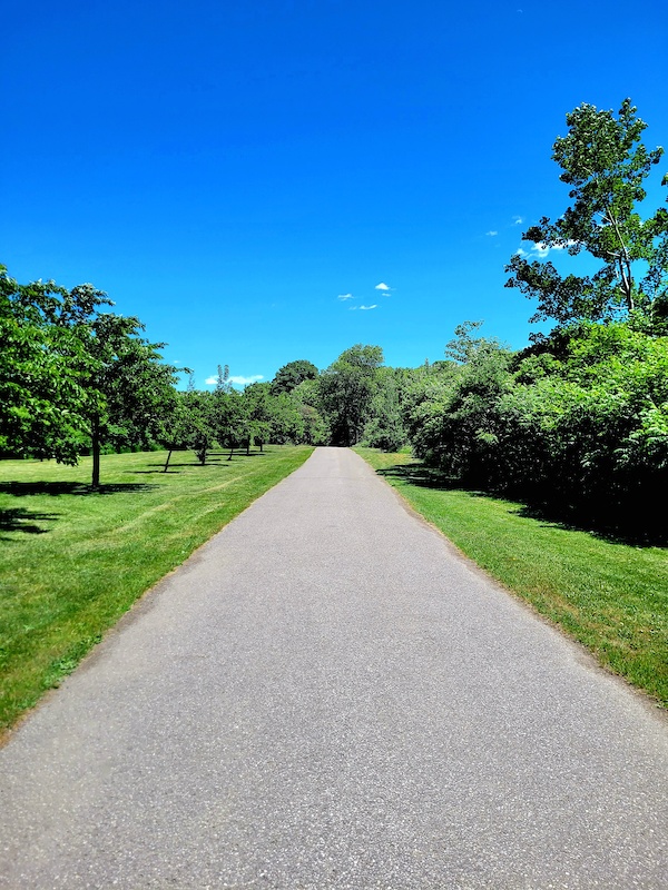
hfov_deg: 53.1
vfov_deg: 67.3
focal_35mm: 26
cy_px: 445
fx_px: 669
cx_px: 334
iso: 40
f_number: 1.8
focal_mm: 5.4
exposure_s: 1/3333
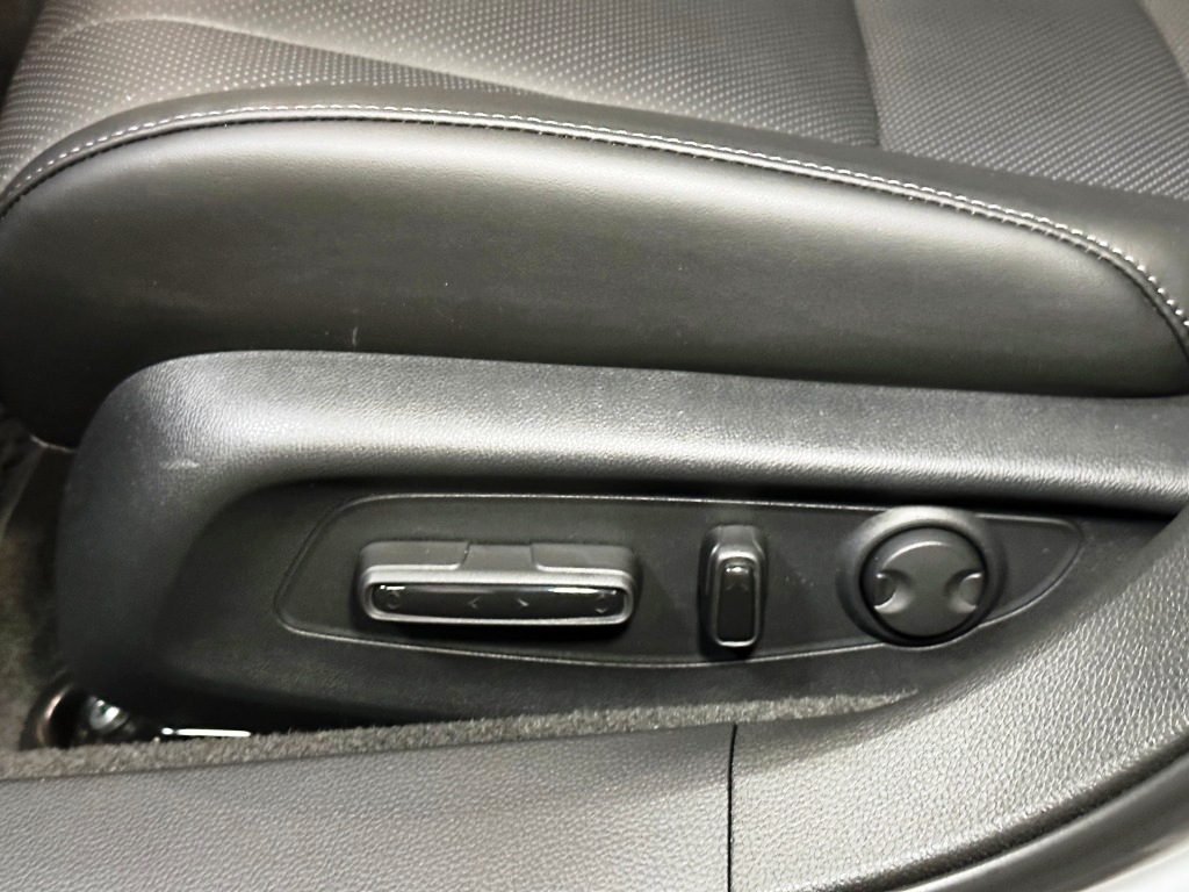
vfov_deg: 30.3
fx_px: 1649
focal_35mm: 48
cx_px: 594
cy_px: 446
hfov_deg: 39.7
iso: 640
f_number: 1.78
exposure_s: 1/24
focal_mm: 6.86
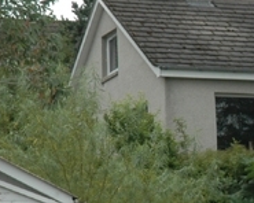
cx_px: 309
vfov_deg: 4.6
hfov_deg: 5.7
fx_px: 2556
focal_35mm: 340
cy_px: 124
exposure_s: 1/50
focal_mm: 70
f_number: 16
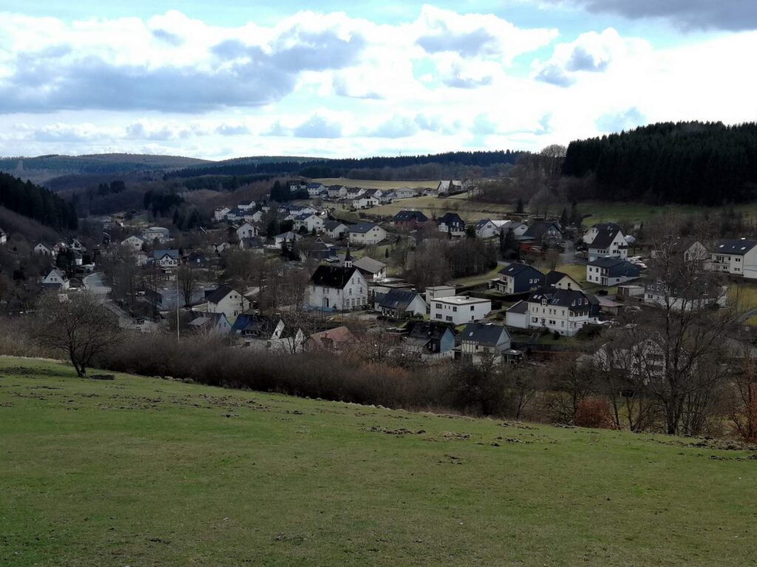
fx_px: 590
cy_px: 284
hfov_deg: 65.3
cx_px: 378
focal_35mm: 27
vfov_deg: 51.3
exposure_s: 1/716
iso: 50
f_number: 2.2
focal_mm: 3.95
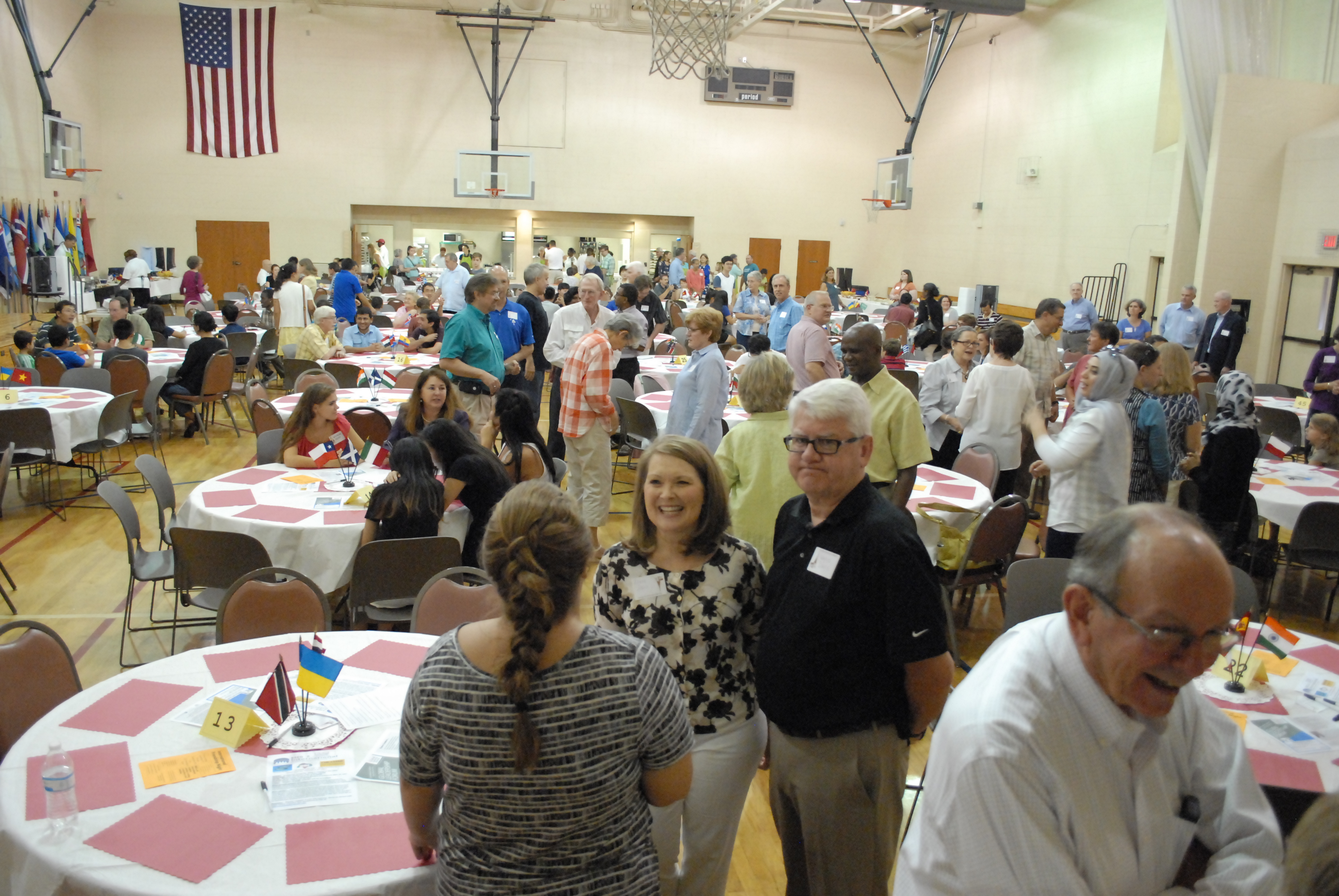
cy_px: 448
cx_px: 670
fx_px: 1005
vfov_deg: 48.0
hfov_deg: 67.3
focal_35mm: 27
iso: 1600
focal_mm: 18
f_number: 4
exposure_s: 1/30
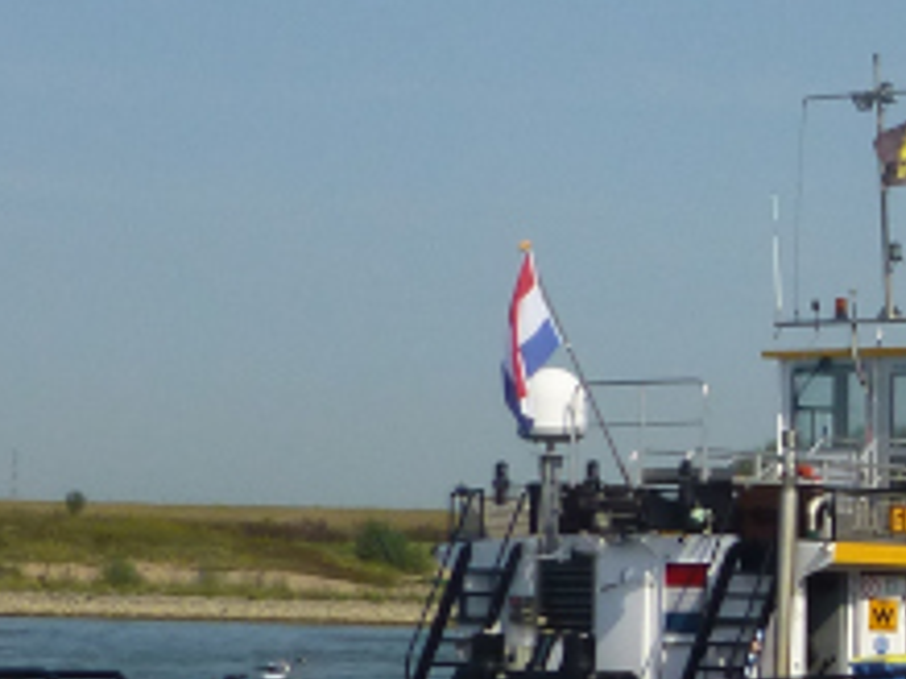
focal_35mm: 260
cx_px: 1150
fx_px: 6801
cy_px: 340
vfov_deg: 5.7
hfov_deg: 7.5
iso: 100
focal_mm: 9.7
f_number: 4.6
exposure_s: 1/1000
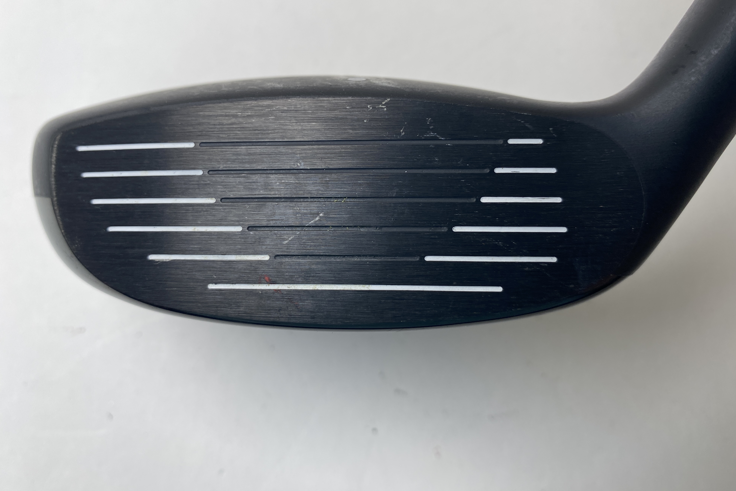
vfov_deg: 46.3
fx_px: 572
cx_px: 367
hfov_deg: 65.5
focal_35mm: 28
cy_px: 209
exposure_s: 1/193
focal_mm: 4.25
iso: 32
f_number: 1.8
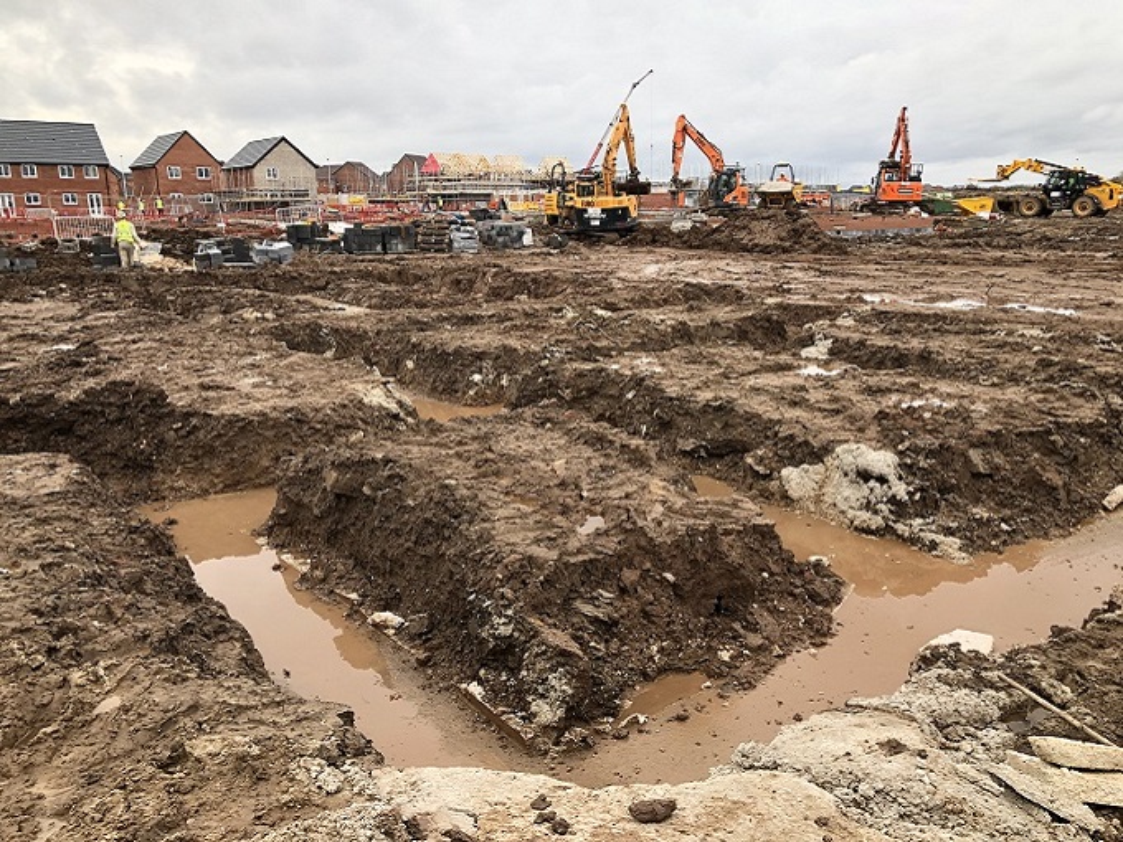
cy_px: 421
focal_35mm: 28
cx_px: 562
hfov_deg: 63.4
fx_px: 908
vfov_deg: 49.7
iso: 20
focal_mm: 4
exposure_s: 1/277
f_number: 1.8
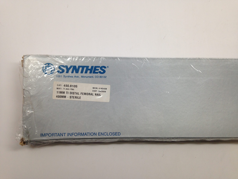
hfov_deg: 55.4
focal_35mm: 33
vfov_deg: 42.9
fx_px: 227
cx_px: 119
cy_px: 90
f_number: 2.4
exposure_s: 1/40
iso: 50
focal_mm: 4.12
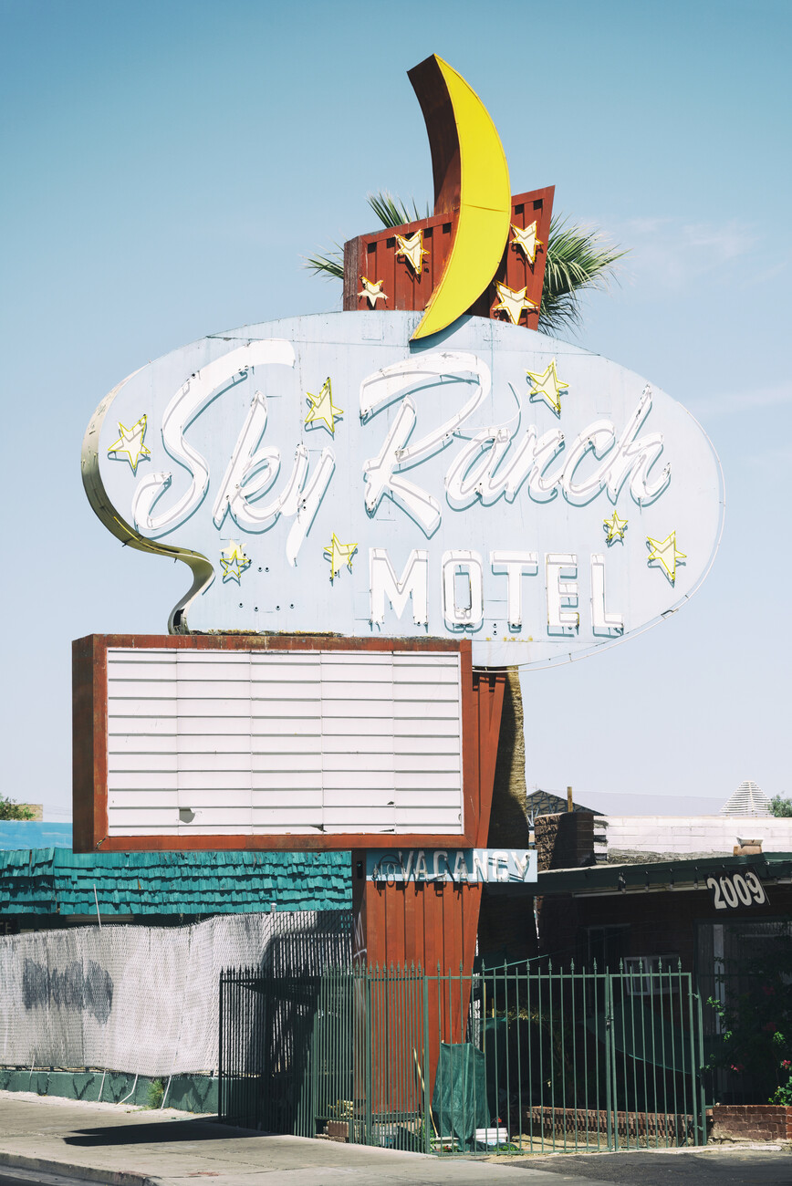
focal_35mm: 120
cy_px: 593
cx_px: 396
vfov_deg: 17.1
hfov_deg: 11.4
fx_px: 3955
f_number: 10
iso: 160
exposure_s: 1/640
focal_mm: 120
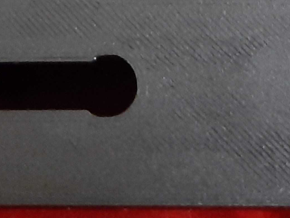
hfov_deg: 19.5
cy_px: -127
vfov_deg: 13.6
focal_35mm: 101
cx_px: 145
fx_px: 846
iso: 1250
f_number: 1.7
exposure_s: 1/10
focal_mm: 3.93
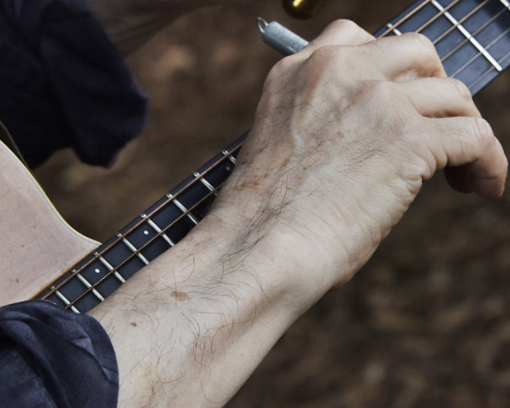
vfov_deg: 3.9
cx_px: 163
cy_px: -2
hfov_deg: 4.9
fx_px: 5979
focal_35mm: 396
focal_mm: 160
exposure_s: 1/320
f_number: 6.3
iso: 1000
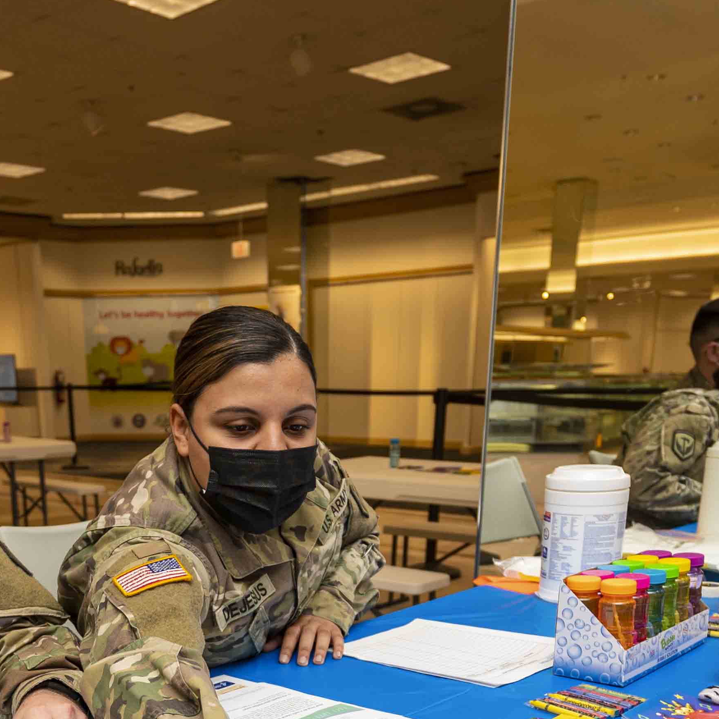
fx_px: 963
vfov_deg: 36.3
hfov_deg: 40.4
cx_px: 239
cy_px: 739
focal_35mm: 41
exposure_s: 1/200
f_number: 2.8
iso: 160
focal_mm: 14
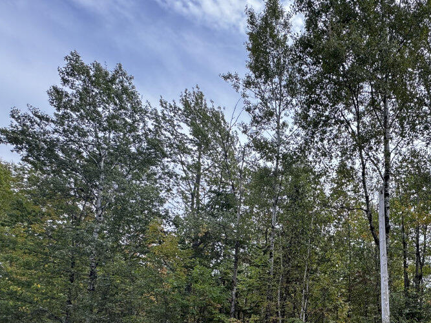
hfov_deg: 57.9
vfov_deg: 44.7
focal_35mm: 28
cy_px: 297
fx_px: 349
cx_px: 354
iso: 40
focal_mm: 2.22
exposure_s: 1/251
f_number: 2.2
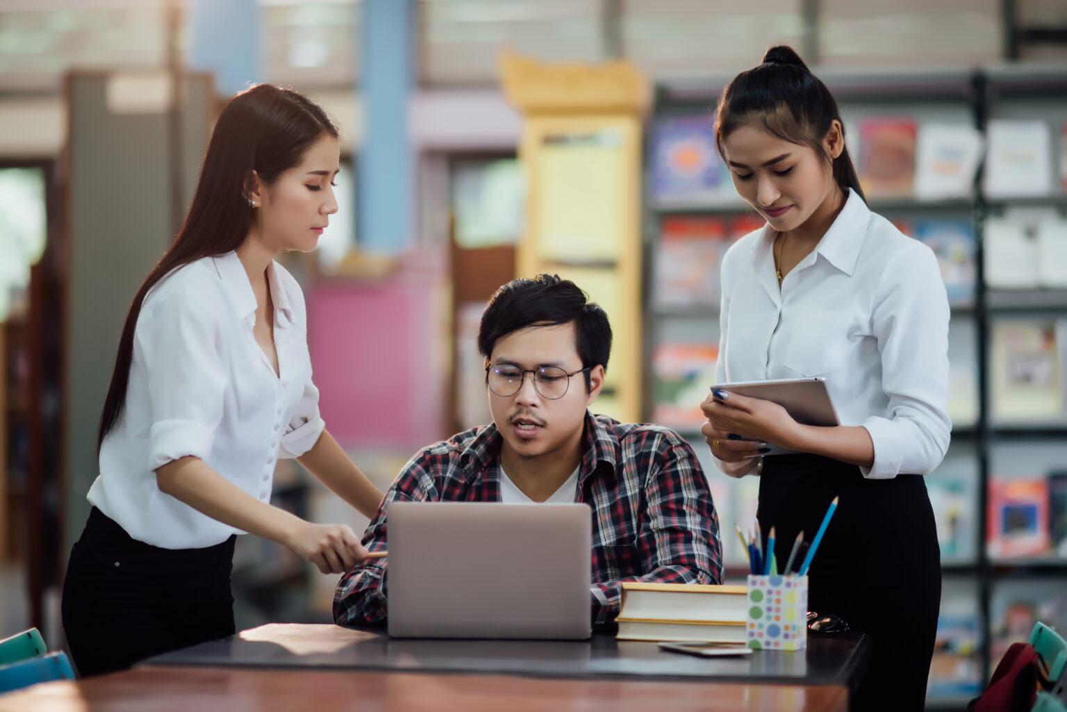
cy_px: 356
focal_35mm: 135
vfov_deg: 10.2
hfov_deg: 15.2
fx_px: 4002
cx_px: 534
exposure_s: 1/160
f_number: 2
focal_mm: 135
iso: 400
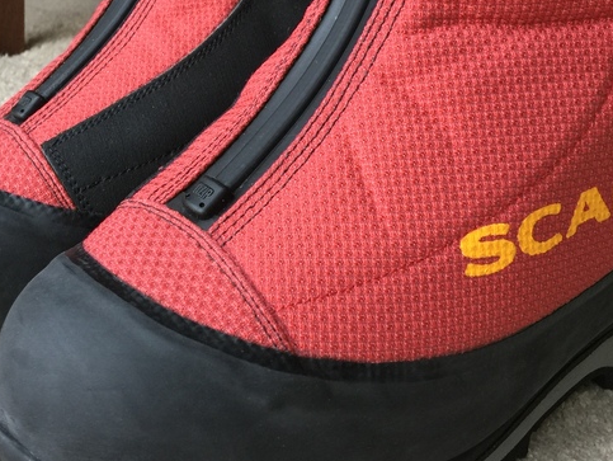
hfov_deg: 32.1
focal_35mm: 60
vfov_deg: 24.2
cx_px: 278
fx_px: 1063
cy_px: 123
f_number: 2.2
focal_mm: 4.15
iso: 32
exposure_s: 1/15
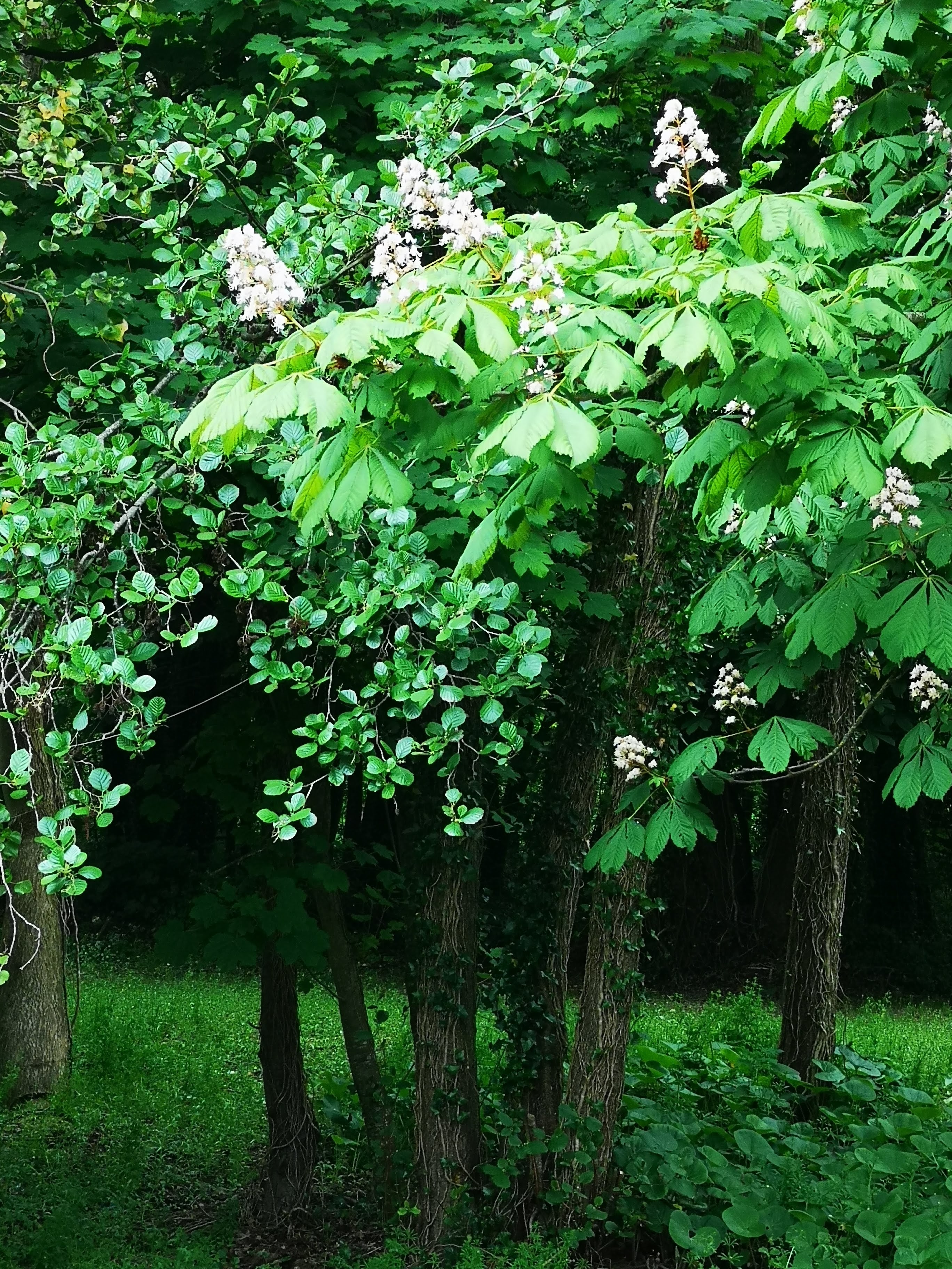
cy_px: 634
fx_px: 2640
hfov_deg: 20.4
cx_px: 476
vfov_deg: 27.0
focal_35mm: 72
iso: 80
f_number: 1.8
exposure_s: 1/100
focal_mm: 3.95
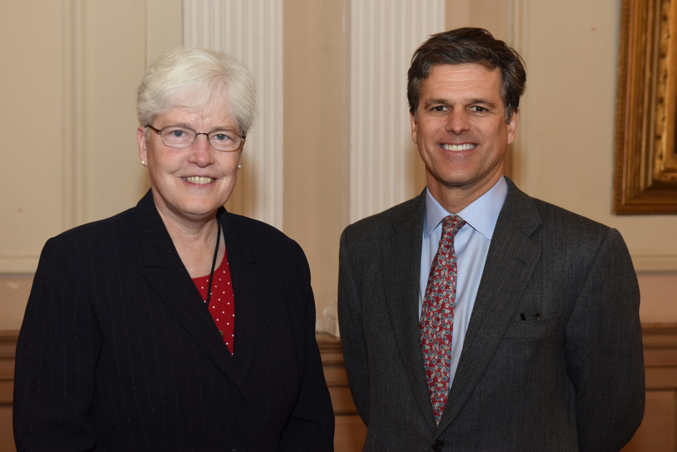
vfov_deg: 21.9
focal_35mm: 62
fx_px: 1166
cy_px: 234
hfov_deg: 32.4
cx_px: 348
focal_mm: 56
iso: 800
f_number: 5
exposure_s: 1/60
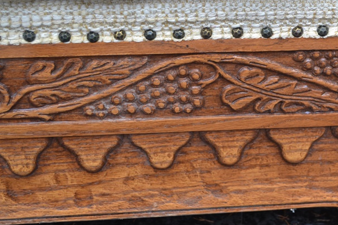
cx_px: 261
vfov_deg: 18.4
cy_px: 96
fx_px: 695
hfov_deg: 26.9
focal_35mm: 74
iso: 400
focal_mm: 30
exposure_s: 1/60
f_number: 4.5
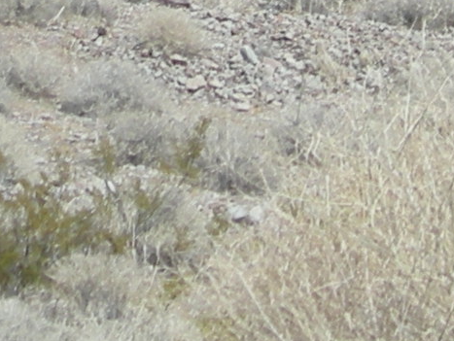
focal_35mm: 230
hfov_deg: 8.6
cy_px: -682
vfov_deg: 6.0
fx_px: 3019
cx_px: 247
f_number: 5.7
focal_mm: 5.7
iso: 50
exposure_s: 1/260
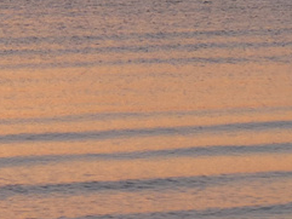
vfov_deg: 1.7
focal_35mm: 879
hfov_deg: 2.3
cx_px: -16
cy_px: 81
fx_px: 7418
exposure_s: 1/100
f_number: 5.4
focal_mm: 26.3
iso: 80
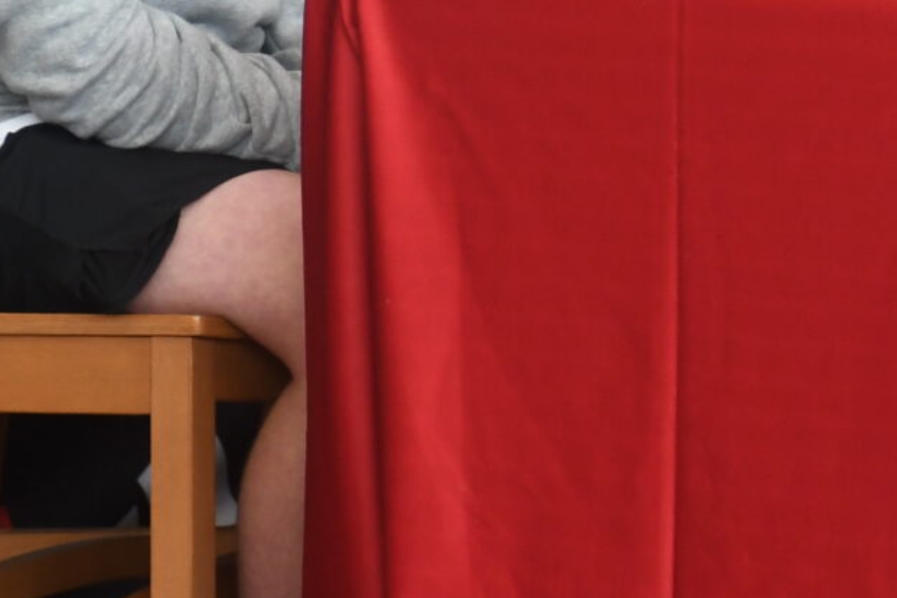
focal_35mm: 321
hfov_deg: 6.4
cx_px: 979
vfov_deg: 4.2
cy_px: -463
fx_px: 8000
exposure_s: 1/50
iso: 800
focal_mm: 52
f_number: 4.8
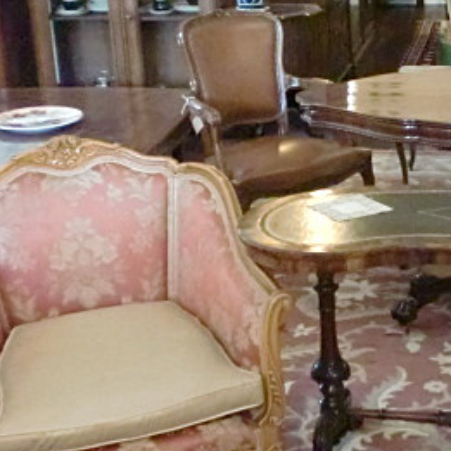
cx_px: 477
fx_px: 1120
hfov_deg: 21.7
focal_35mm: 76
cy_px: 225
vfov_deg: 22.8
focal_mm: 6.3
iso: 1600
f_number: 3.1
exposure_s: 1/60
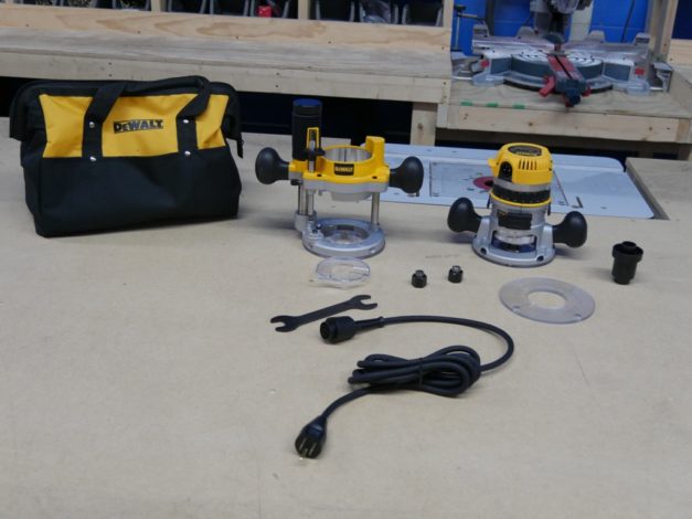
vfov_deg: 34.3
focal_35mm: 42
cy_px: 260
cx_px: 346
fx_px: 839
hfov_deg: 44.8
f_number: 4
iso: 1600
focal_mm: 21
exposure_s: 1/60
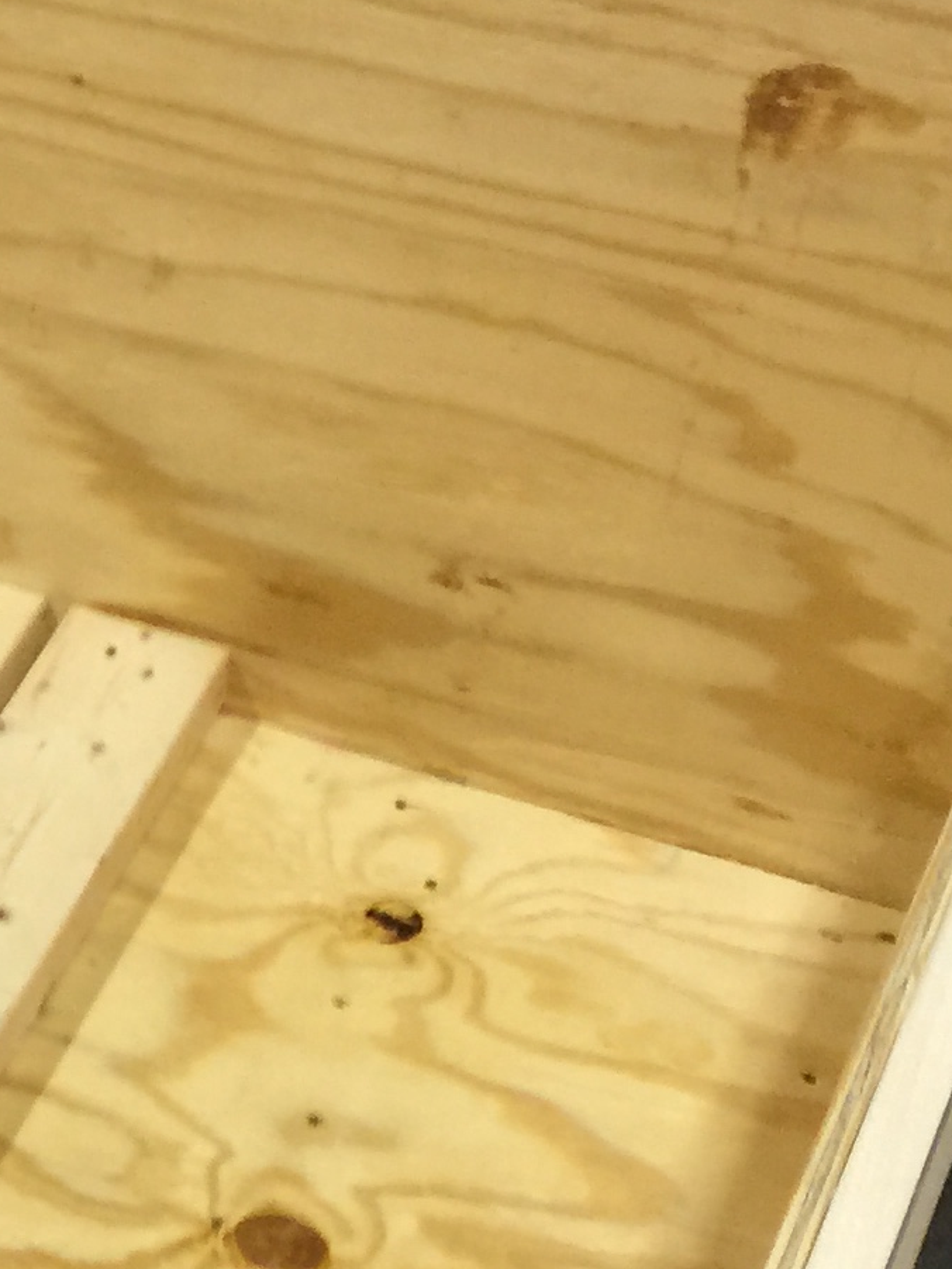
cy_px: 1123
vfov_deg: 18.4
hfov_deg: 13.2
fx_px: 3849
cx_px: -527
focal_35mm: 105
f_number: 2.2
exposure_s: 1/30
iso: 50
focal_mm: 4.15
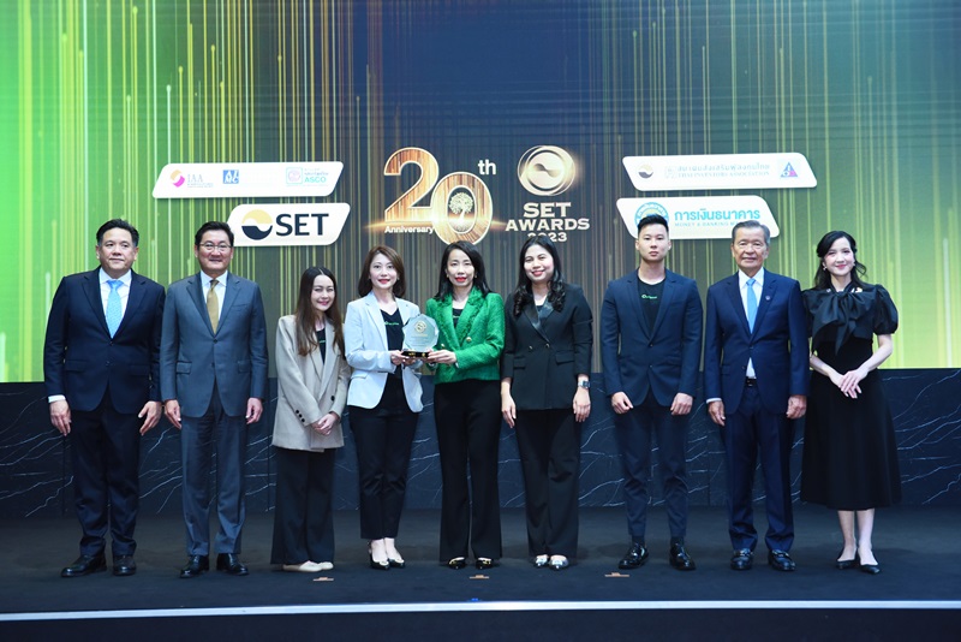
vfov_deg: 28.1
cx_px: 480
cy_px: 321
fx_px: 1282
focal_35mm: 48
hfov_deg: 41.1
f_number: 4
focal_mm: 48
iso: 1600
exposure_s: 1/125
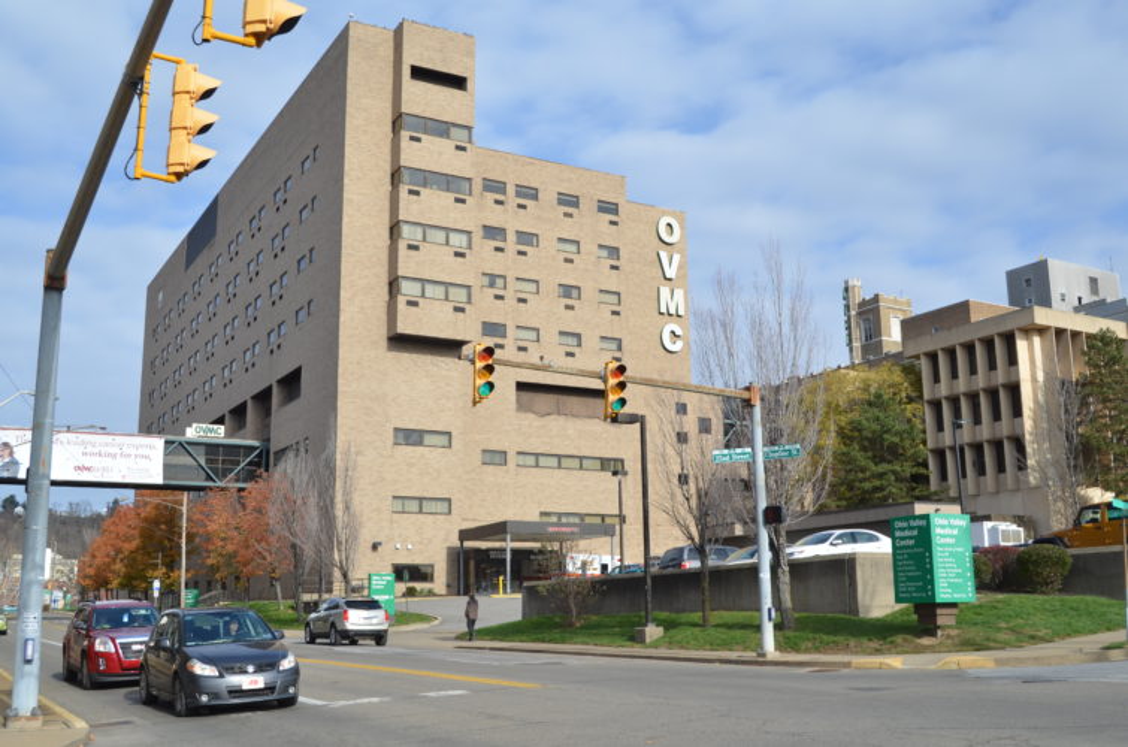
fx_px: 1126
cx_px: 564
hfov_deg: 53.2
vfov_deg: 36.7
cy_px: 374
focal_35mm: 36
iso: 100
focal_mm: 24
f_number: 8
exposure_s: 1/250
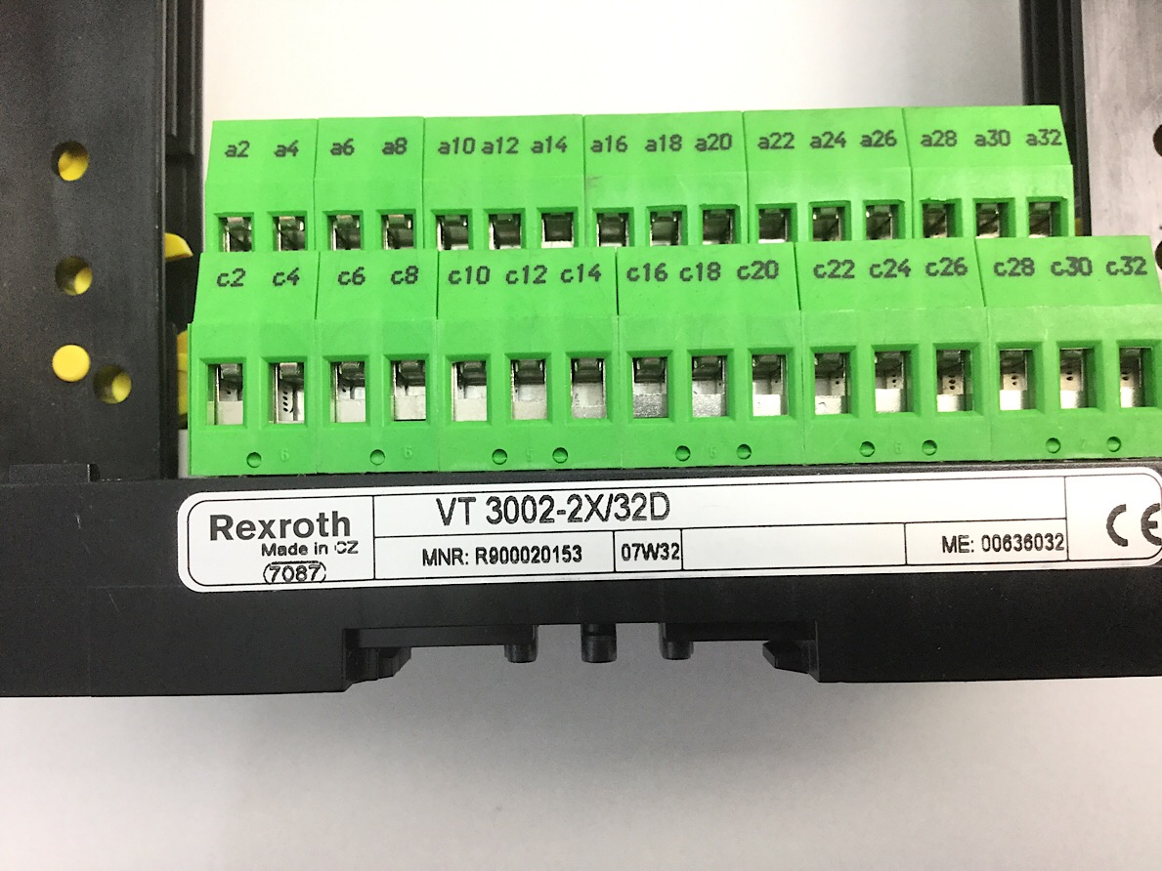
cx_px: 581
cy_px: 436
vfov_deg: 45.4
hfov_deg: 58.3
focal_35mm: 31
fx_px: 1041
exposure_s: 1/33
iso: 100
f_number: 2.4
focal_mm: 3.3
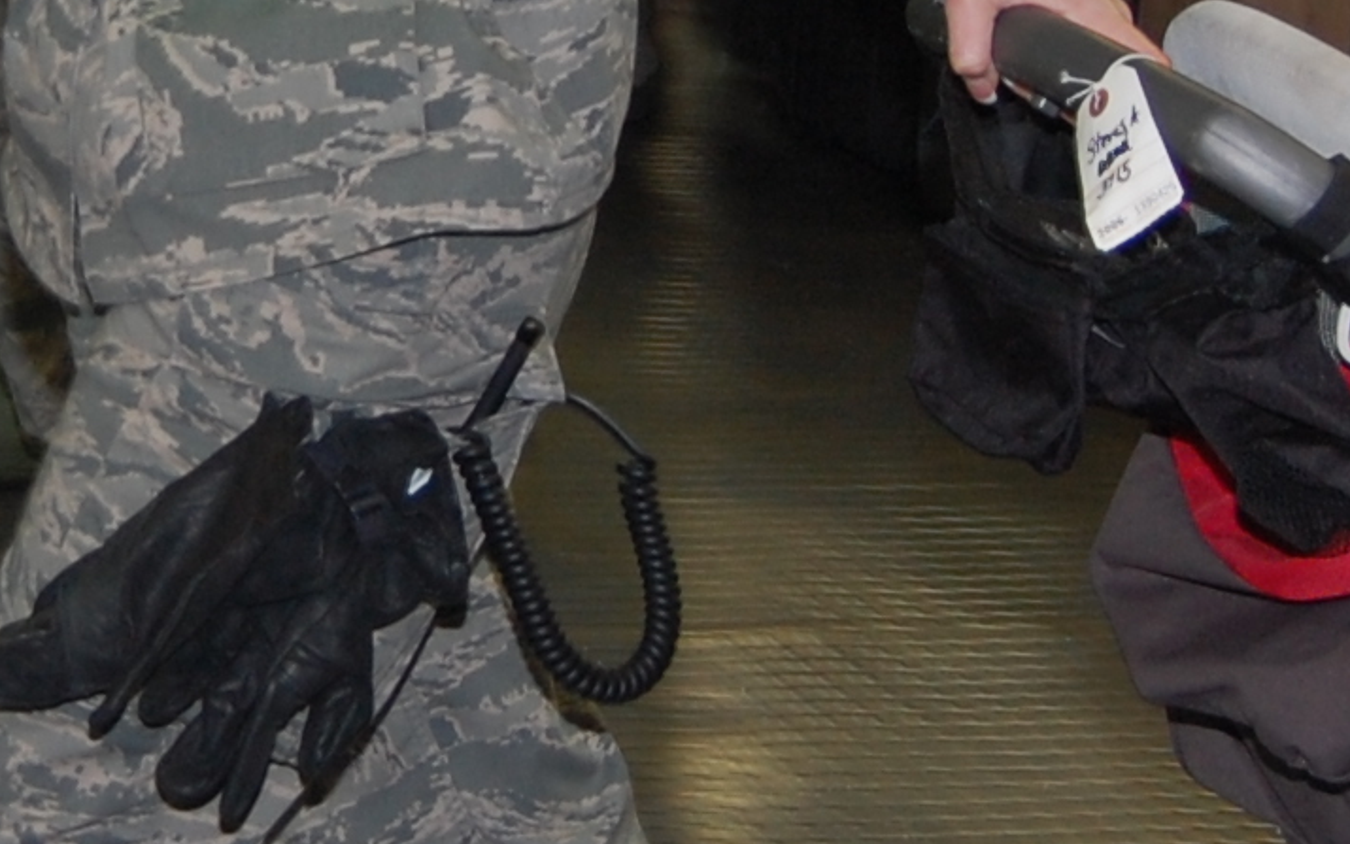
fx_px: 6145
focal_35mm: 167
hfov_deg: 12.4
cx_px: 55
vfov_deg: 7.8
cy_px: -45
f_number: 4
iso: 400
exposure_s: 1/60
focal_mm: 26
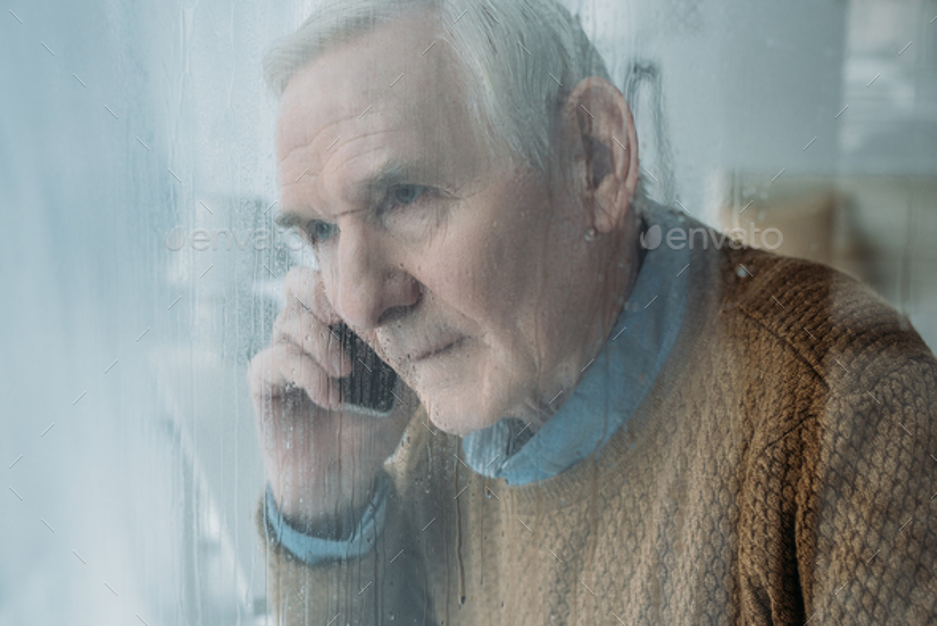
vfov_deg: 27.0
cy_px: 313
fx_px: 1302
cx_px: 468
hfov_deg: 39.6
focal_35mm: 50
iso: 500
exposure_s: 1/125
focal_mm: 50
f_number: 5
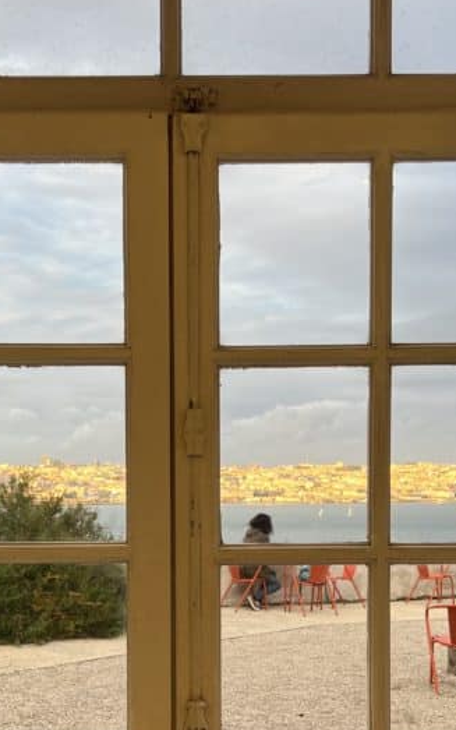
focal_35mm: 54
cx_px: 187
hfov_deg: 24.0
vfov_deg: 36.9
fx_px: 1073
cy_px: 521
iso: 32
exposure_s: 1/145
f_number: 1.5
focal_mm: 5.7
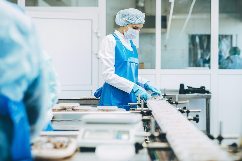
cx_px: 121
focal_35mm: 85
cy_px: 80
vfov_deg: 16.1
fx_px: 572
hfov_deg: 23.9
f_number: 2.8
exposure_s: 1/160
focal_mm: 85
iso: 200
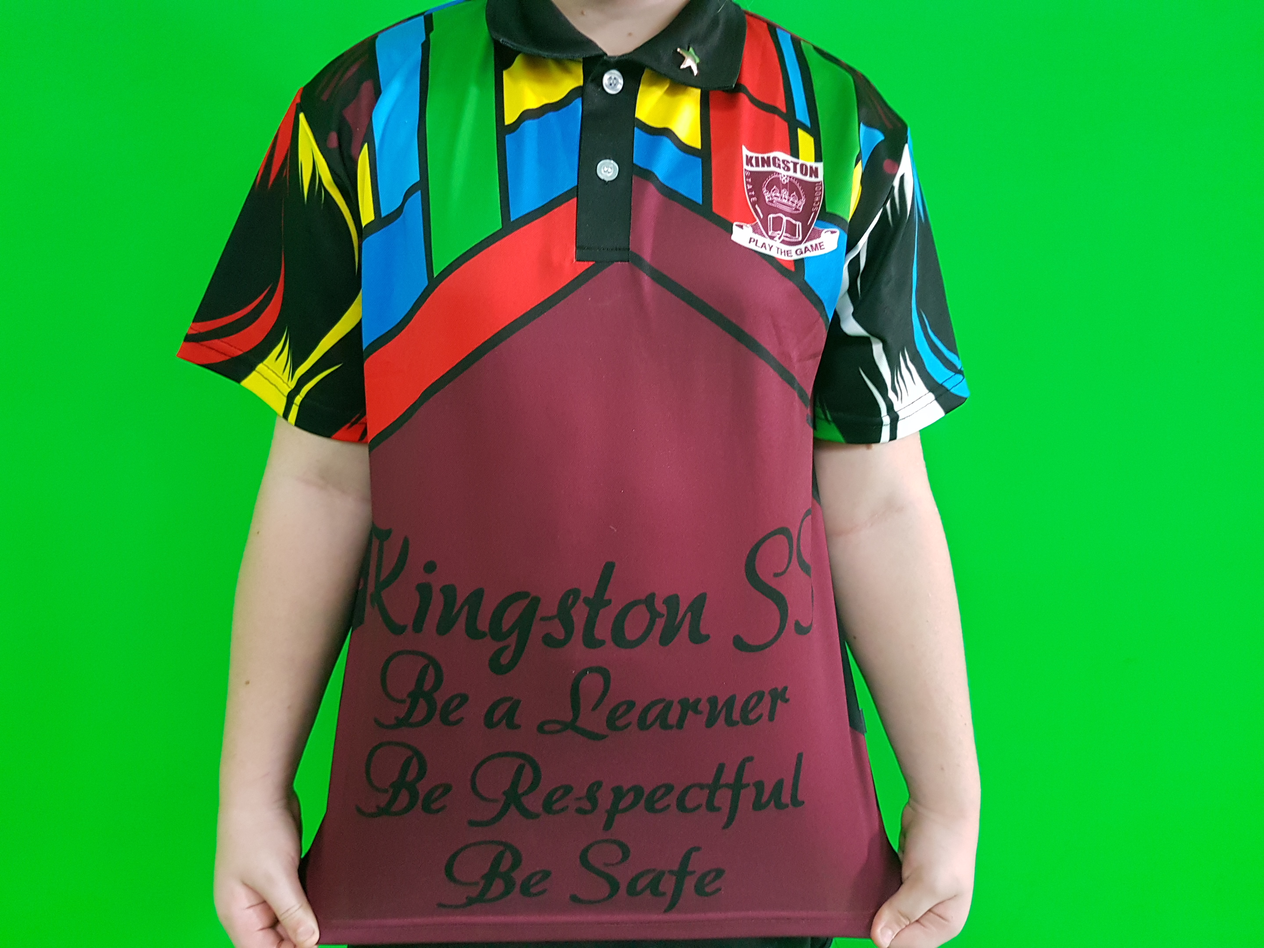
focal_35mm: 26
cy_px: 474
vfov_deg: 53.1
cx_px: 632
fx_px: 949
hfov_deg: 67.3
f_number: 1.7
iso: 250
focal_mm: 4.2
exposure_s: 1/17
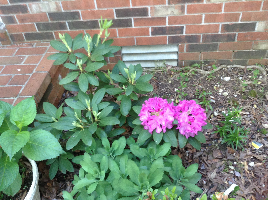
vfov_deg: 42.8
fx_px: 255
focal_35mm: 33
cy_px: 100
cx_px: 134
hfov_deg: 55.4
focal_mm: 3.3
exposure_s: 1/24
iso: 100
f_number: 2.4
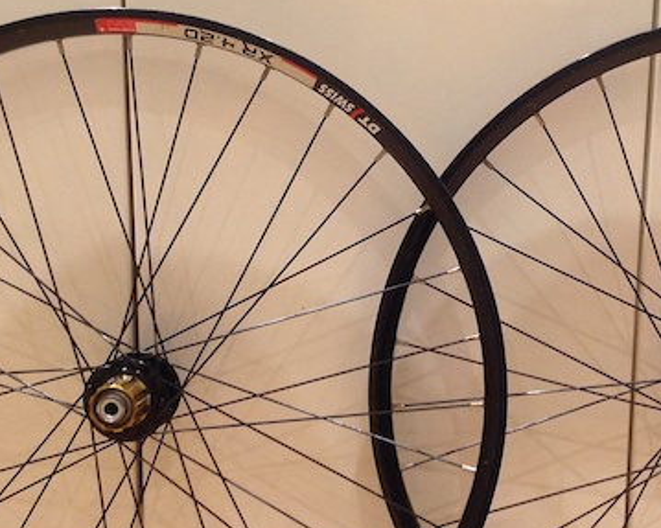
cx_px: 427
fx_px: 1486
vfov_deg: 20.1
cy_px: 364
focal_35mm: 76
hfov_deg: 25.0
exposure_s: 1/15
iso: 125
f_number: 2.4
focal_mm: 4.28
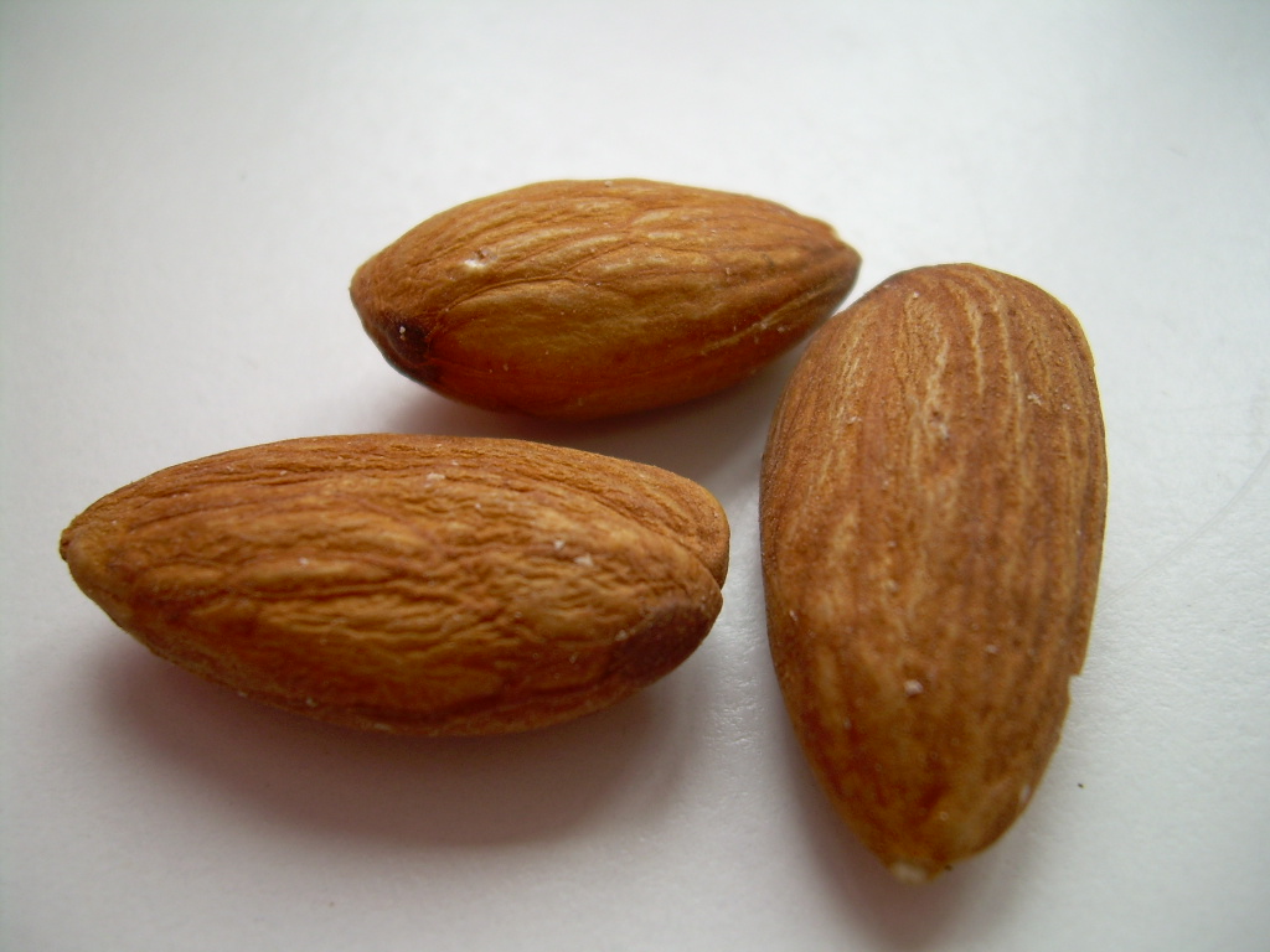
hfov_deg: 49.0
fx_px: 1394
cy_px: 476
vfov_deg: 37.7
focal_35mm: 38
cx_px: 635
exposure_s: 1/65.4
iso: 50
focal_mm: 6.3
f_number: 2.8
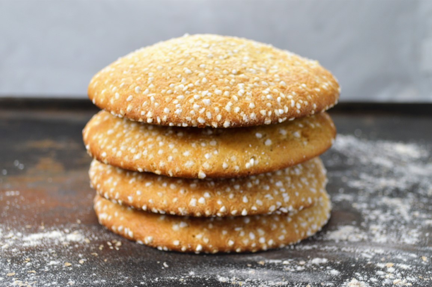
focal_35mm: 42
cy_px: 144
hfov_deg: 46.4
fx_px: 504
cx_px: 216
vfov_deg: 31.8
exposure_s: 1/30
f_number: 4.5
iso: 200
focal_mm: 28
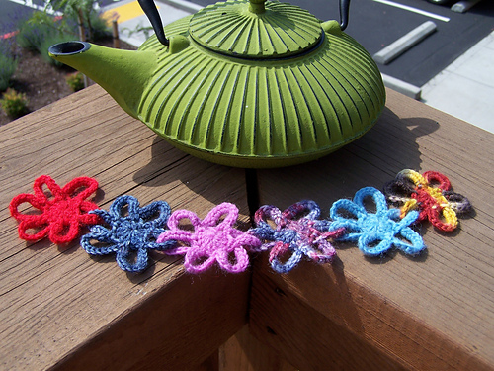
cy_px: 186
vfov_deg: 37.7
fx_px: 542
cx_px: 247
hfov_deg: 49.0
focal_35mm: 38
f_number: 4
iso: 80
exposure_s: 1/640
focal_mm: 6.3
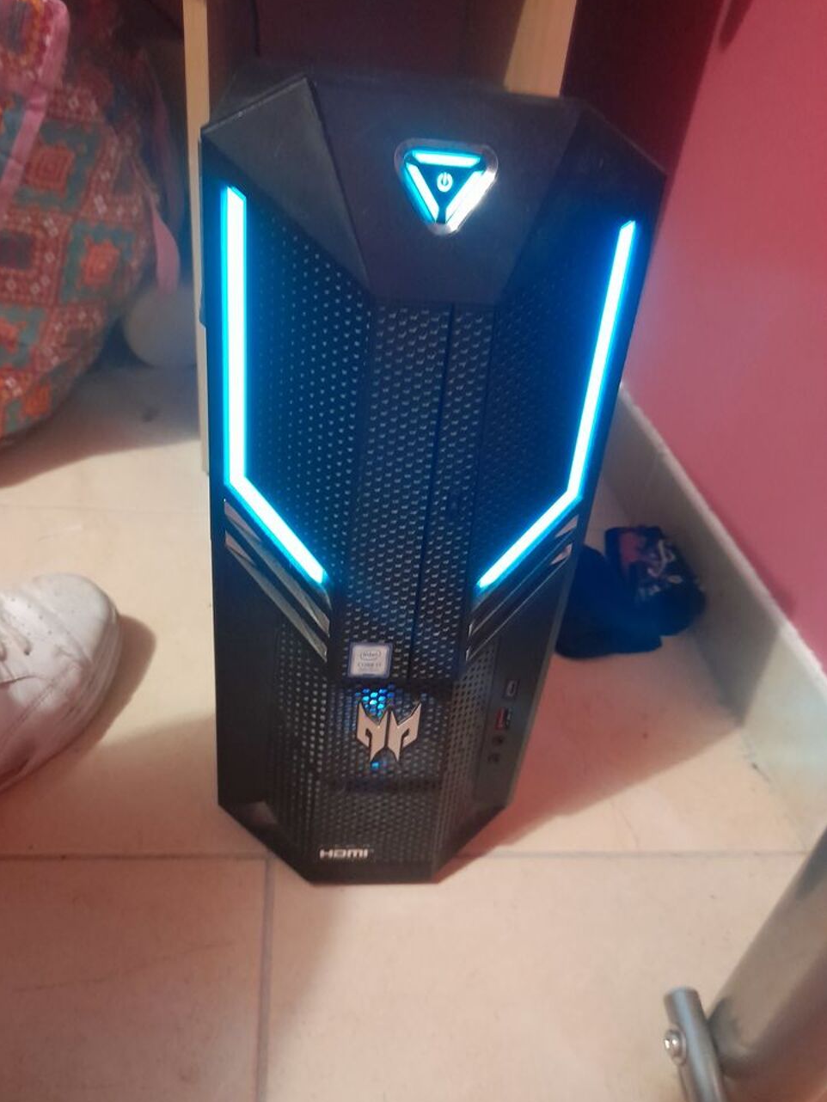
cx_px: 401
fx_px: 828
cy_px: 564
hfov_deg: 53.1
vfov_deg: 67.3
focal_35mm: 26
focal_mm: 4.6
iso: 800
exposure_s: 1/10
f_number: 2
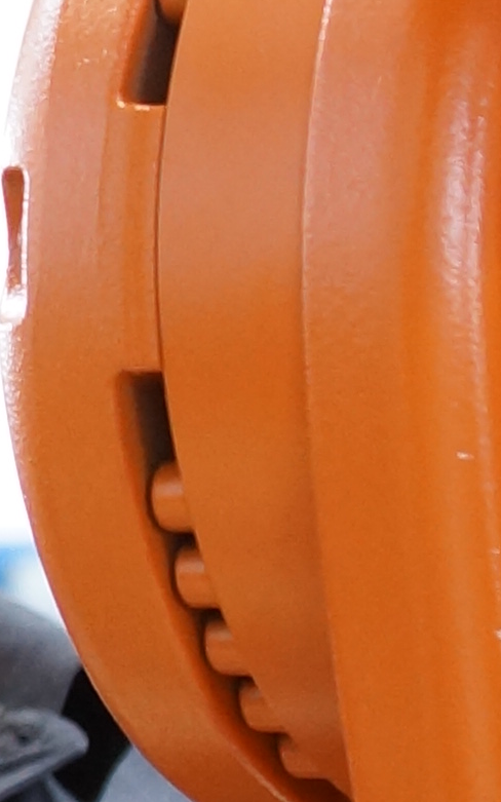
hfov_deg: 3.9
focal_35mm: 329
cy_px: 314
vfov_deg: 6.4
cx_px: -921
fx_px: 7189
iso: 500
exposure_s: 1/60
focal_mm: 28
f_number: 3.2
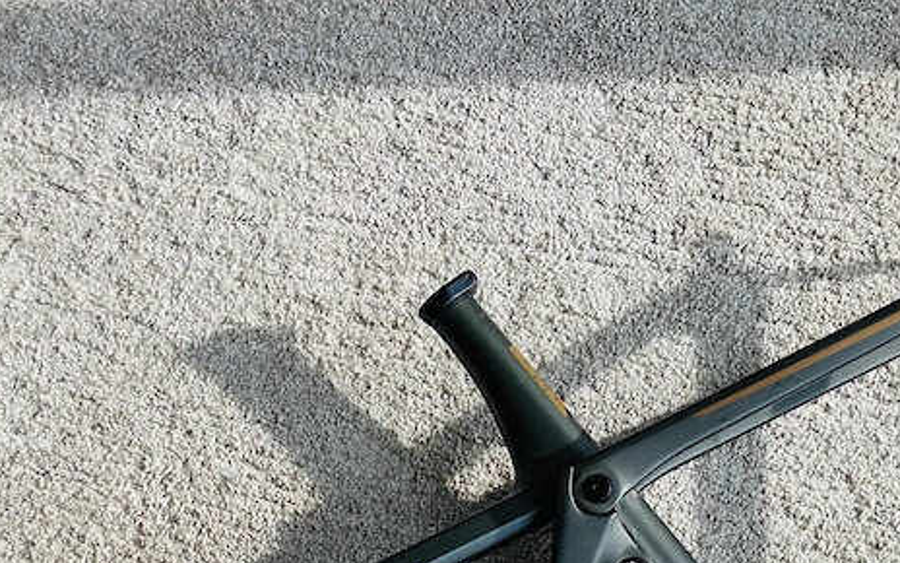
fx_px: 2330
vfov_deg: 13.5
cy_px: 580
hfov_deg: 21.9
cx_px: 487
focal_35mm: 95
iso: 20
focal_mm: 6
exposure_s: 1/292
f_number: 2
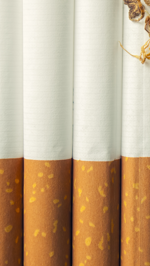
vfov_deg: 14.0
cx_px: 217
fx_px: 1082
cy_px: 70
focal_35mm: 153
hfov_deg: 7.8
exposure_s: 1/200
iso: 200
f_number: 8
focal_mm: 31
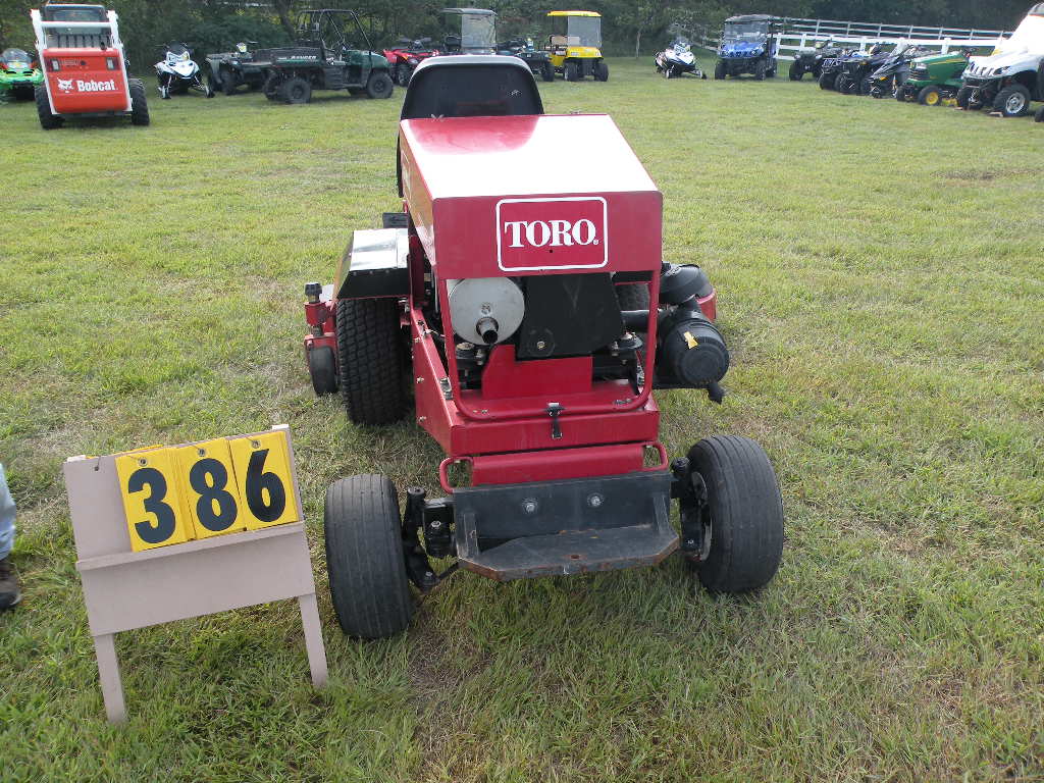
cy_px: 392
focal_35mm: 27
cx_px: 522
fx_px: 814
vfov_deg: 51.4
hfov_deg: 65.3
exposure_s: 1/105
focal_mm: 4.7
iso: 64
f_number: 4
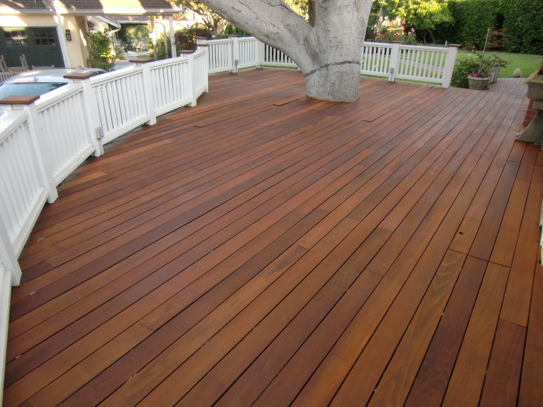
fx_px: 376
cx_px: 272
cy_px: 204
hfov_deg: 71.6
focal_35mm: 24
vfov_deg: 56.8
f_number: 3.2
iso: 64
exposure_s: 1/60
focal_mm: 4.3
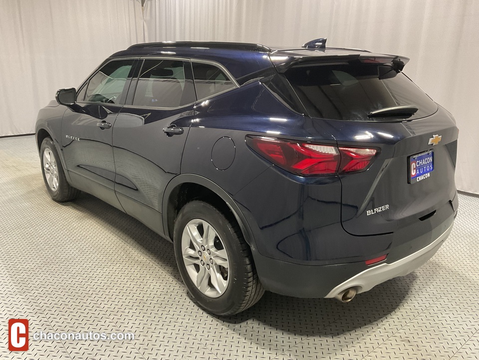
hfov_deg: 61.7
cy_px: 180
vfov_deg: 48.2
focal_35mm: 29
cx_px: 240
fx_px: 401
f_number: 1.8
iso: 100
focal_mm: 3
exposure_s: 1/50
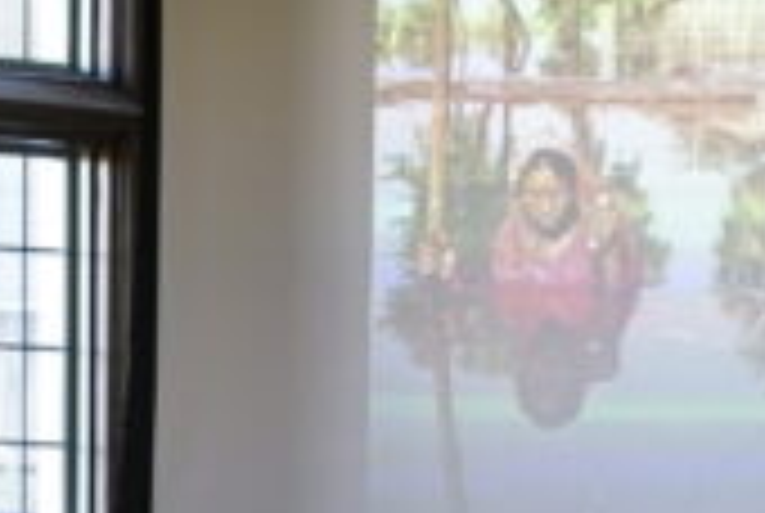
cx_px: -261
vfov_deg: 3.9
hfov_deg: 5.8
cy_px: 747
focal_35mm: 353
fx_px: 7514
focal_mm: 65
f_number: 2
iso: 800
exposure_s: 1/160
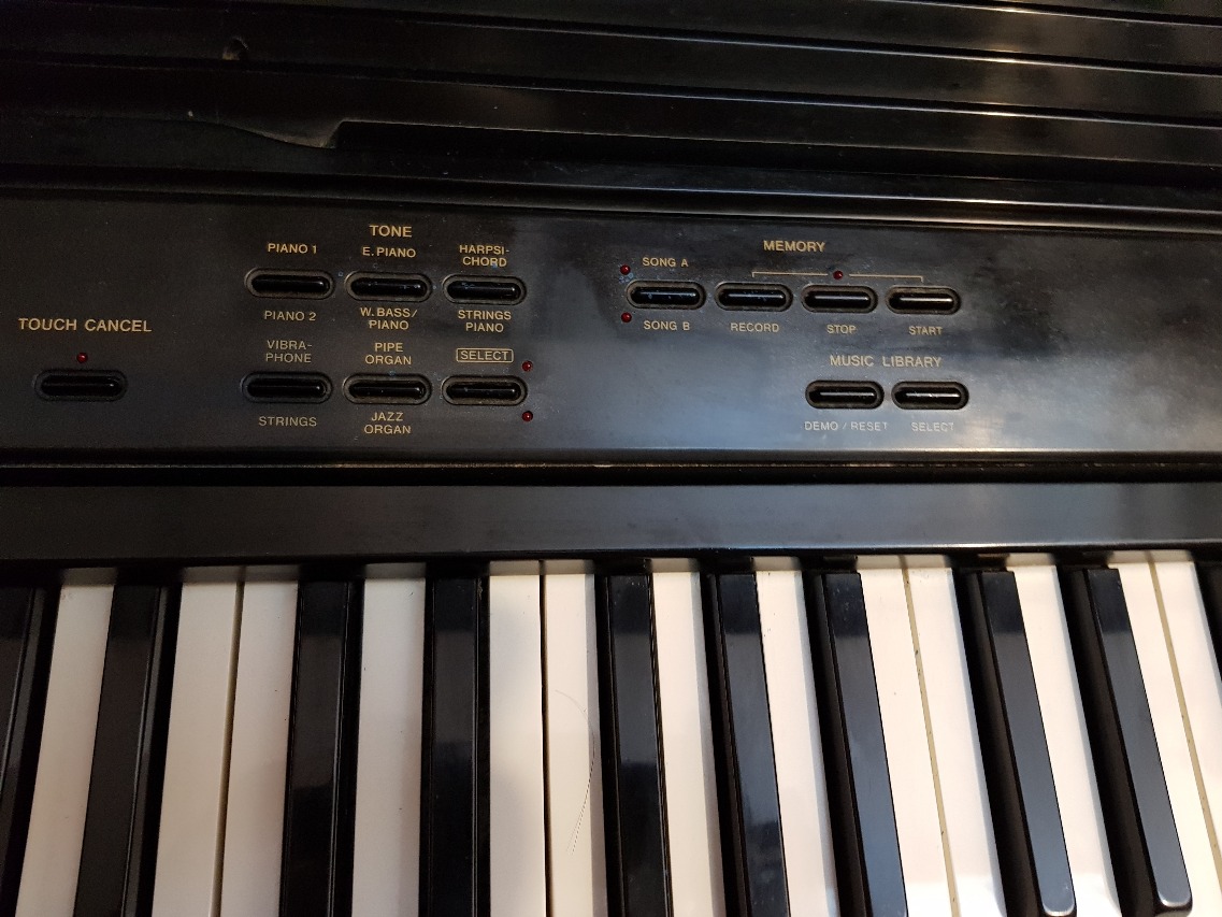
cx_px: 611
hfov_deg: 67.3
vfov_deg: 53.1
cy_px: 458
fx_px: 918
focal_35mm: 26
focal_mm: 4.2
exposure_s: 1/15
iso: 200
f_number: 1.7
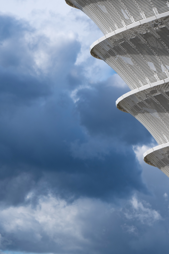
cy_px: 74
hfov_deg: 5.1
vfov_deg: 7.6
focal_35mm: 270
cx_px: 131
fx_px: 1901
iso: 100
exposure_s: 1/500
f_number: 10
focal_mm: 145
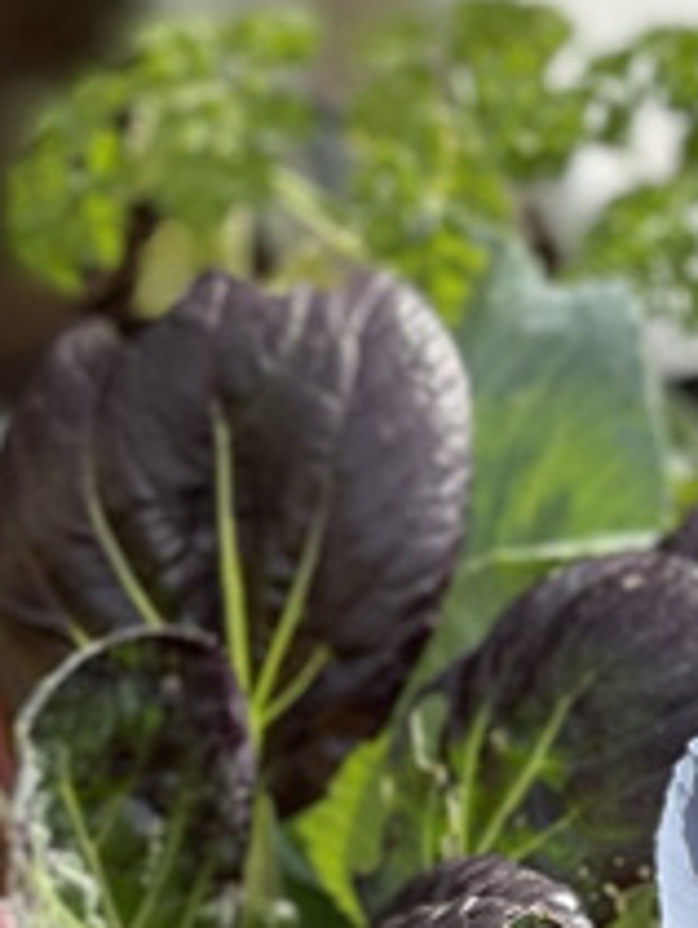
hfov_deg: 4.7
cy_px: 835
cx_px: 1502
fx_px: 8371
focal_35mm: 312
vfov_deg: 6.3
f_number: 2.2
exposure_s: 1/501
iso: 20
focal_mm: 7.5
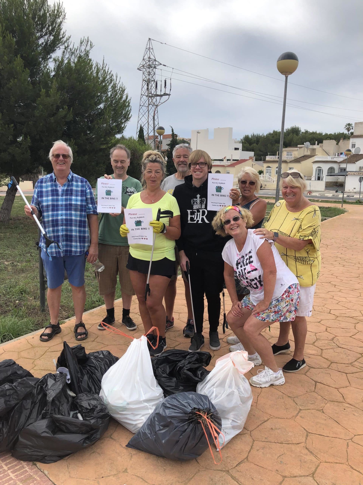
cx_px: 182
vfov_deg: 63.4
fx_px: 391
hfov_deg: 49.7
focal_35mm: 28
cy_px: 242
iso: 20
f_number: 1.8
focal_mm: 3.99
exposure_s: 1/1372
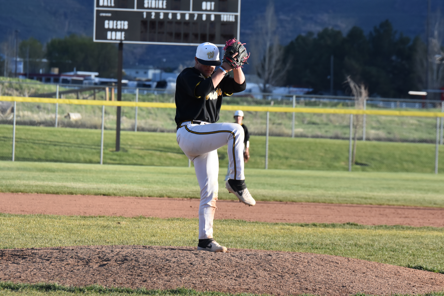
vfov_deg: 5.2
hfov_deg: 7.8
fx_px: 3238
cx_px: 222
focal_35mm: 262
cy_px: 148
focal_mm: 175
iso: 800
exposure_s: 1/1000
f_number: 8
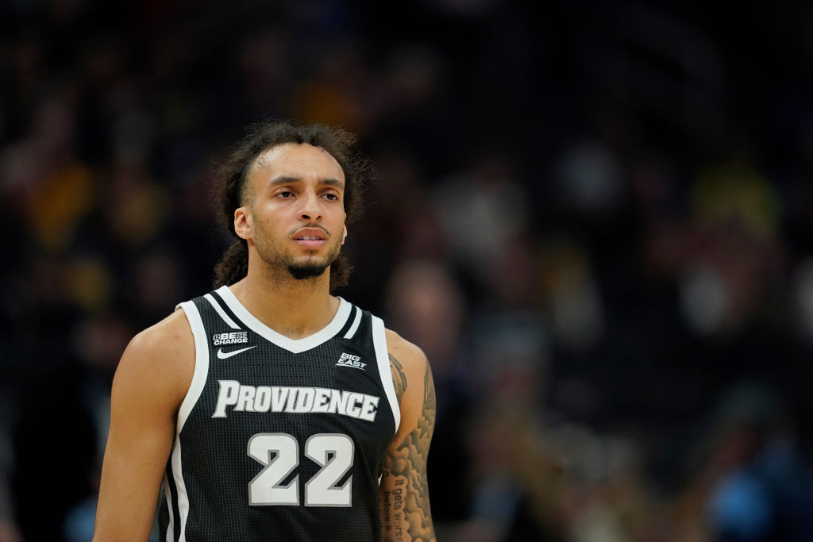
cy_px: 271
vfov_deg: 3.4
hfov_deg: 5.2
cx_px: 406
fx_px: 9034
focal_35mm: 400
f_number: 2.8
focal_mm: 400
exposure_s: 1/2000
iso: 3200
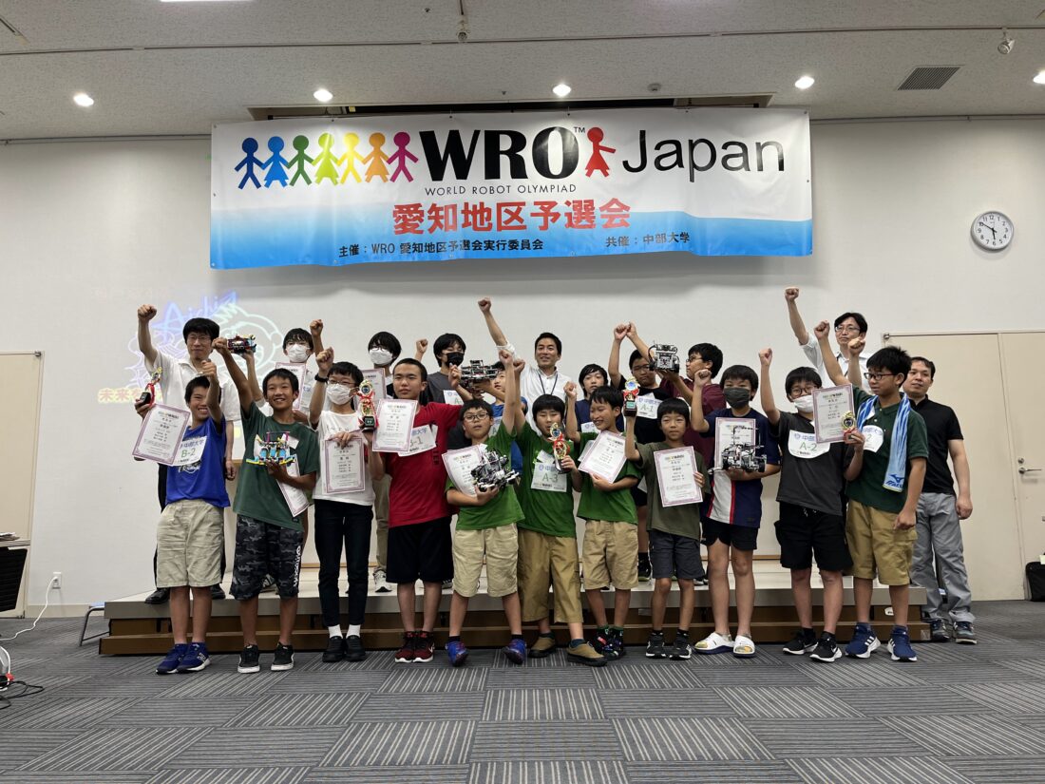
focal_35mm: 26
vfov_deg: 53.1
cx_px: 522
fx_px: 785
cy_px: 392
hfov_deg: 67.3
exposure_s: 1/120
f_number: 1.6
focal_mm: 5.1
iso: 100
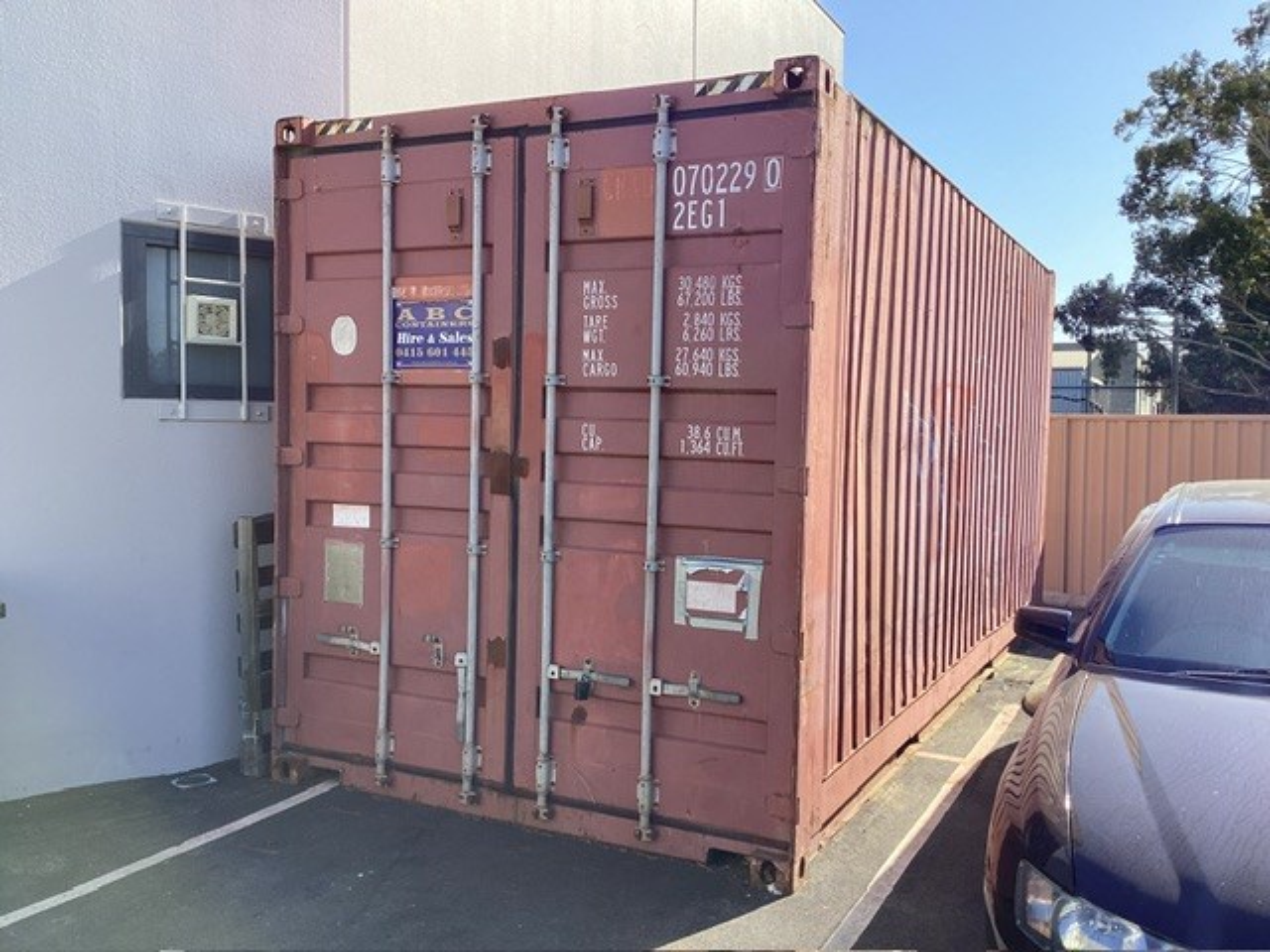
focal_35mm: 31
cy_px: 476
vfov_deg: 45.4
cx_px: 635
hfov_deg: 58.4
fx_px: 1137
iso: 25
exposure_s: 1/646
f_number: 2.4
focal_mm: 3.3
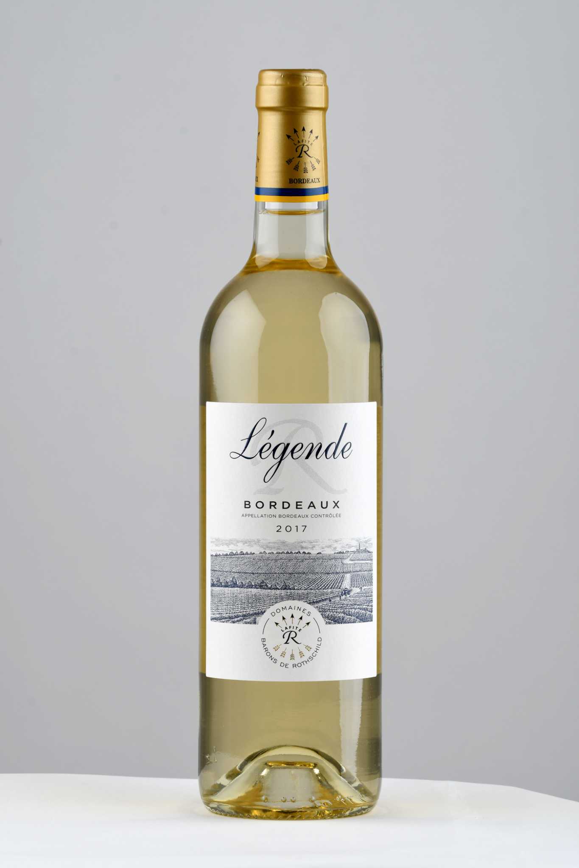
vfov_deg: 10.5
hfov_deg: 7.0
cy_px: 434
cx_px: 290
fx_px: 4705
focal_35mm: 195
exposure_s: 1/200
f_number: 9
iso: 100
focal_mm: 130
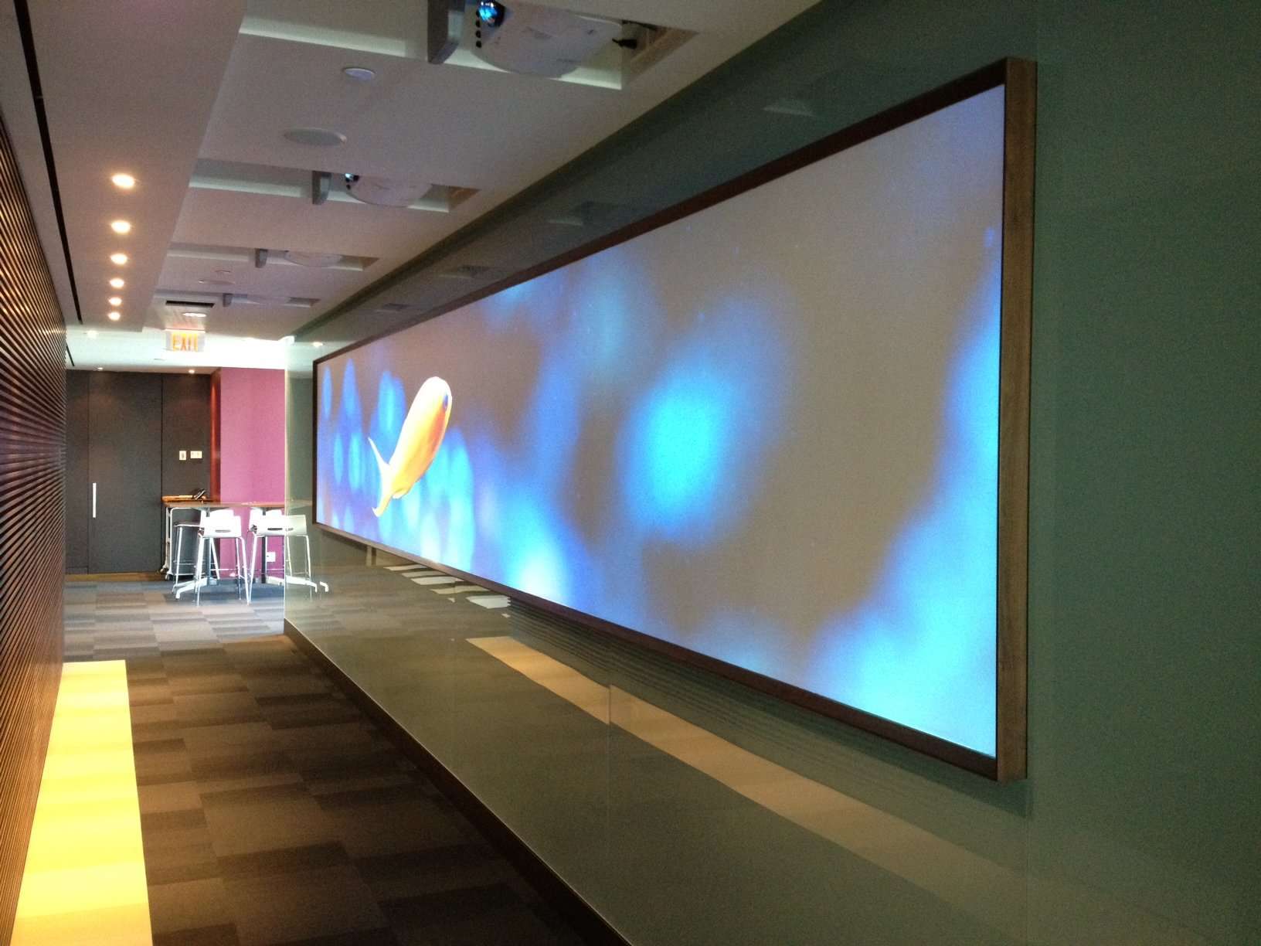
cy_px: 473
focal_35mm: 35
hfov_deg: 52.6
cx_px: 630
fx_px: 1275
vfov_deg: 40.7
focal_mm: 4.28
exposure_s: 1/20
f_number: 2.4
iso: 320
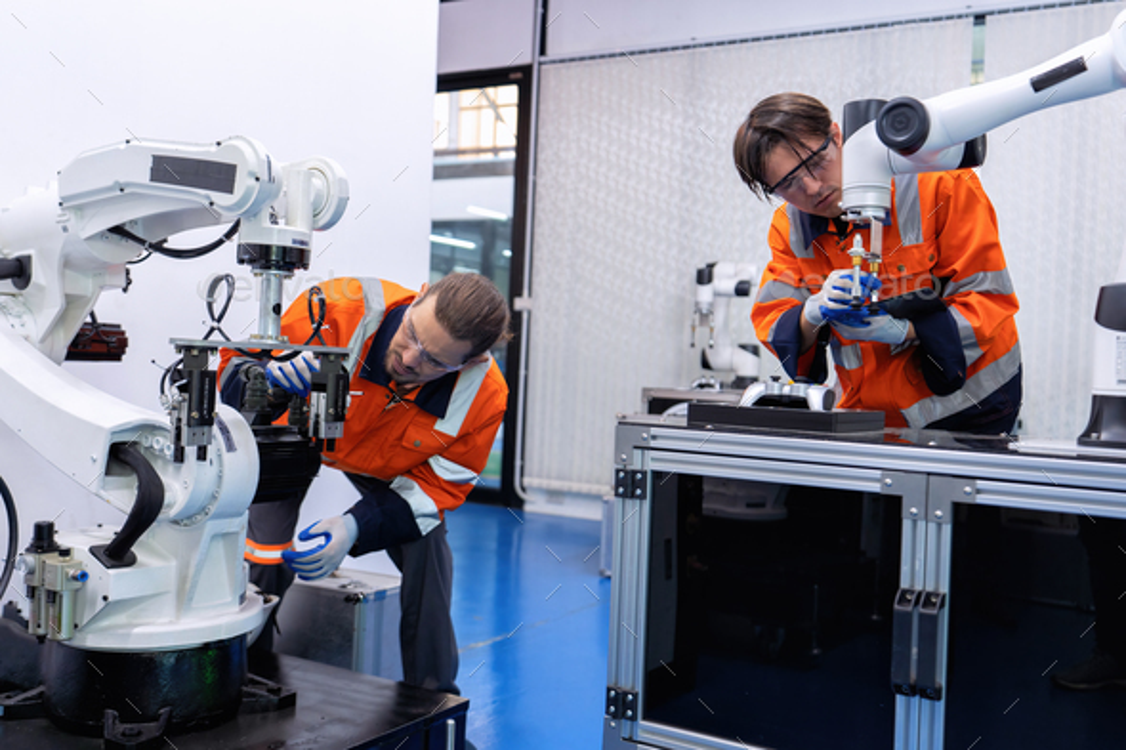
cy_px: 375
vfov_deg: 37.8
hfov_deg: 54.4
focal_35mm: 35
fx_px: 1094
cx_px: 563
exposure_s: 1/160
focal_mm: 35
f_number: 2.8
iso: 1250
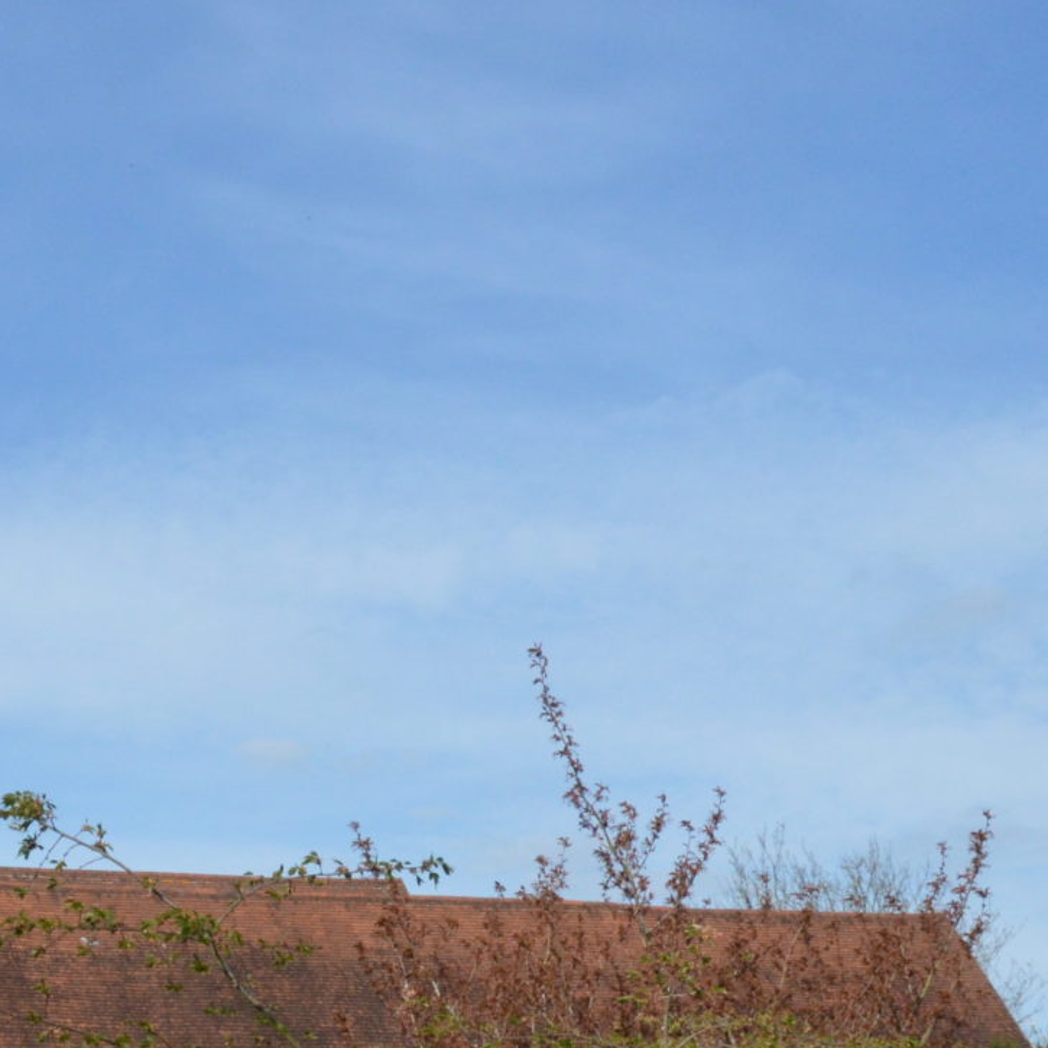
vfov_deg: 23.5
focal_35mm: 72
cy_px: 882
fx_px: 2466
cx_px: 56
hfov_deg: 23.2
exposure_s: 1/640
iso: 800
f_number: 13
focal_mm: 16
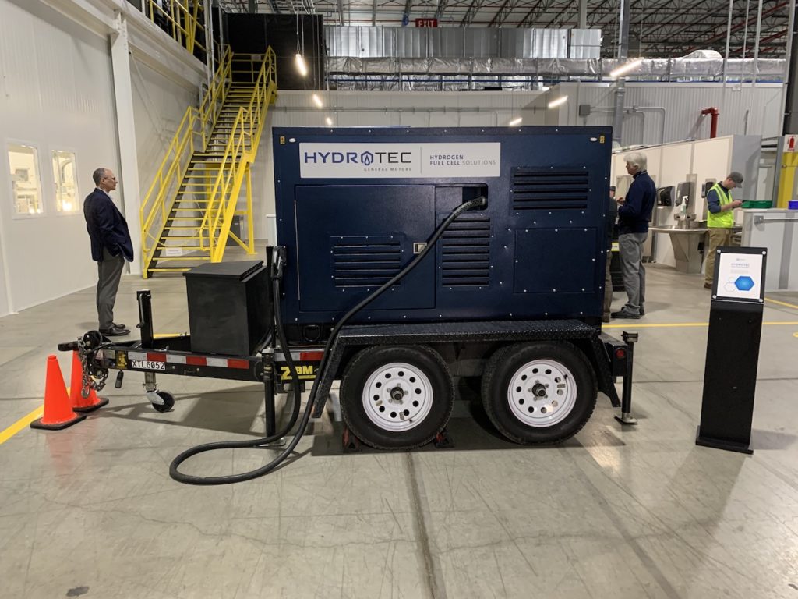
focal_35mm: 26
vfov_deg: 53.1
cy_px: 300
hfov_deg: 67.3
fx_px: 599
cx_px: 399
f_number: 1.8
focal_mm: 4.25
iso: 320
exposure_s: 1/60
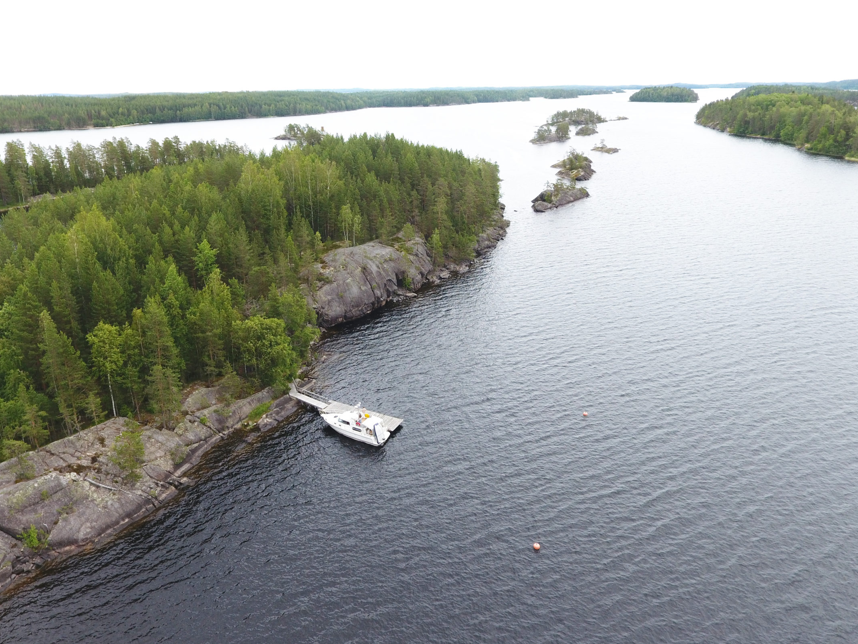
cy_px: 290
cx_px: 375
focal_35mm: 24
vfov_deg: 56.7
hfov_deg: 71.3
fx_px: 595
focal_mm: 3.61
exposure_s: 1/149
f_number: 2.8
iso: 100
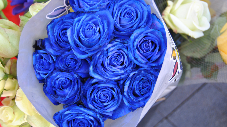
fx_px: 377
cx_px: 95
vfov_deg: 19.2
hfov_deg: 33.4
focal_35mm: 63
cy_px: 68
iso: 220
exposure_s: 1/60
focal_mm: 31
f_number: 4.2
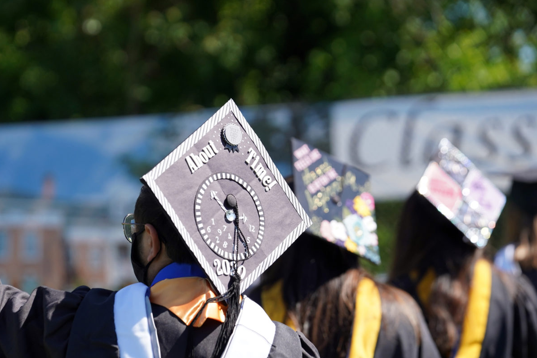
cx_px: 193
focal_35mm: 180
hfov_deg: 11.4
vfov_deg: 7.6
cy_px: 215
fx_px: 2684
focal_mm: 140
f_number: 5
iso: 640
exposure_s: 1/2000
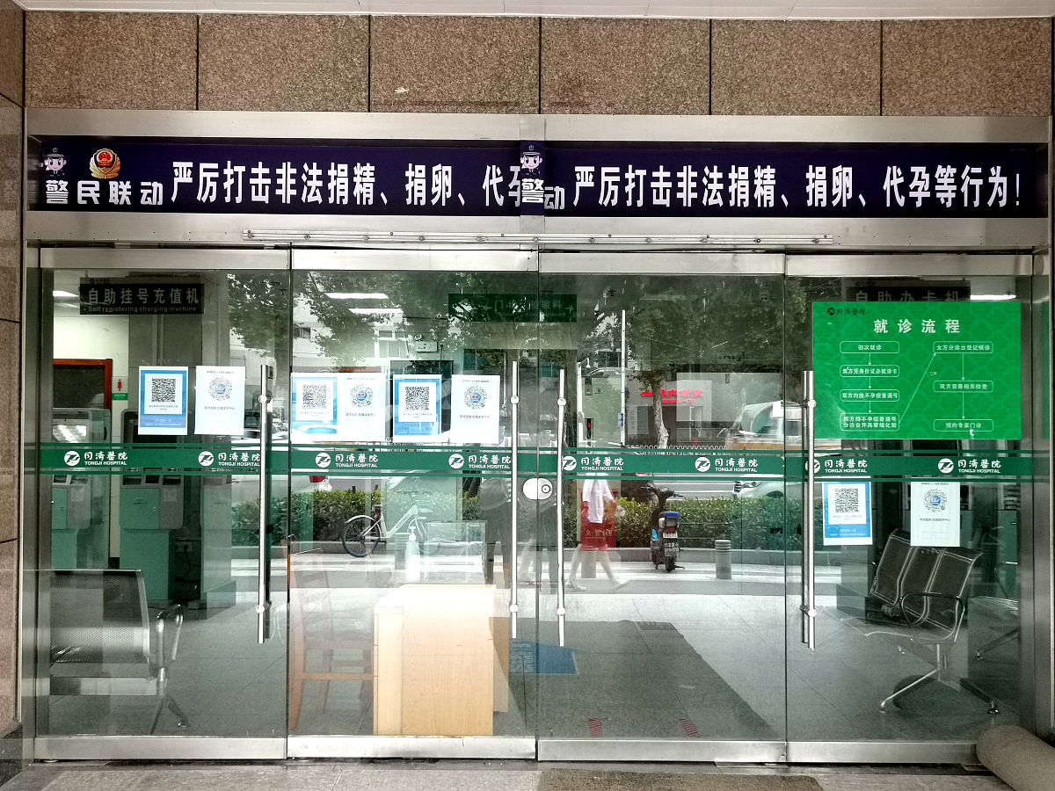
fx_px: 1341
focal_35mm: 44
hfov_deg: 42.9
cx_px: 528
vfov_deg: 32.9
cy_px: 396
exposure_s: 1/50
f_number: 1.8
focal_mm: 5.58
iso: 250
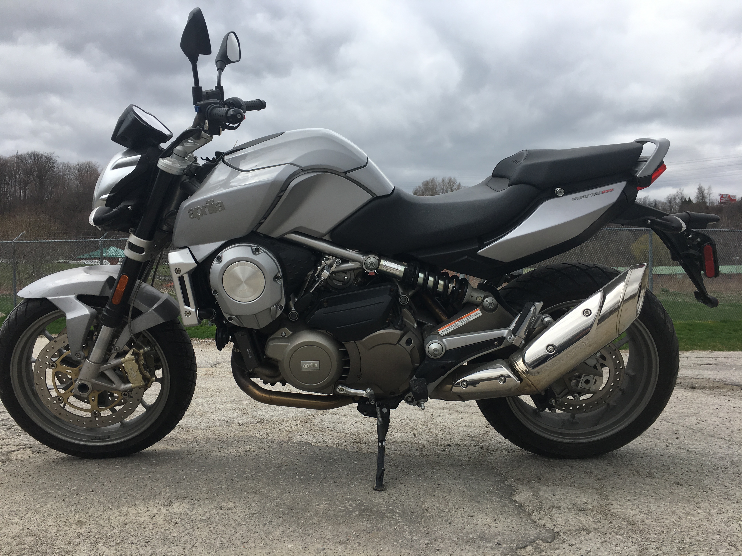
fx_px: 622
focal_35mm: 29
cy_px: 278
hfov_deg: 61.7
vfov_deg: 48.2
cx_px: 371
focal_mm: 4.15
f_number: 2.2
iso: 25
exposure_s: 1/874
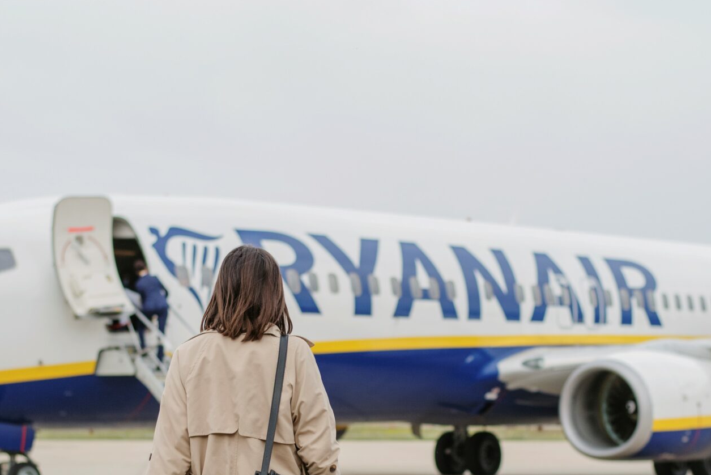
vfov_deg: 13.3
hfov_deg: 20.0
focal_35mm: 102
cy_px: 408
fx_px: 2015
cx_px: 389
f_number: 3.2
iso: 640
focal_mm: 50
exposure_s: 1/4000
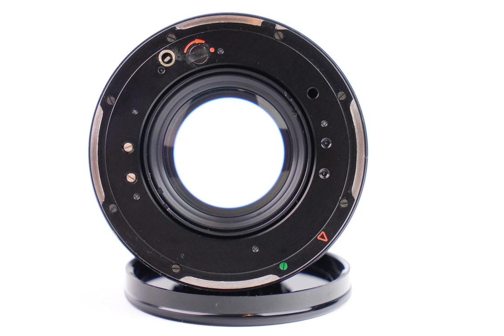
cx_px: 231
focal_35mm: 81
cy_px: 156
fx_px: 1134
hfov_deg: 25.0
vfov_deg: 16.9
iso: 3200
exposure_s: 1/80
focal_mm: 70
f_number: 8
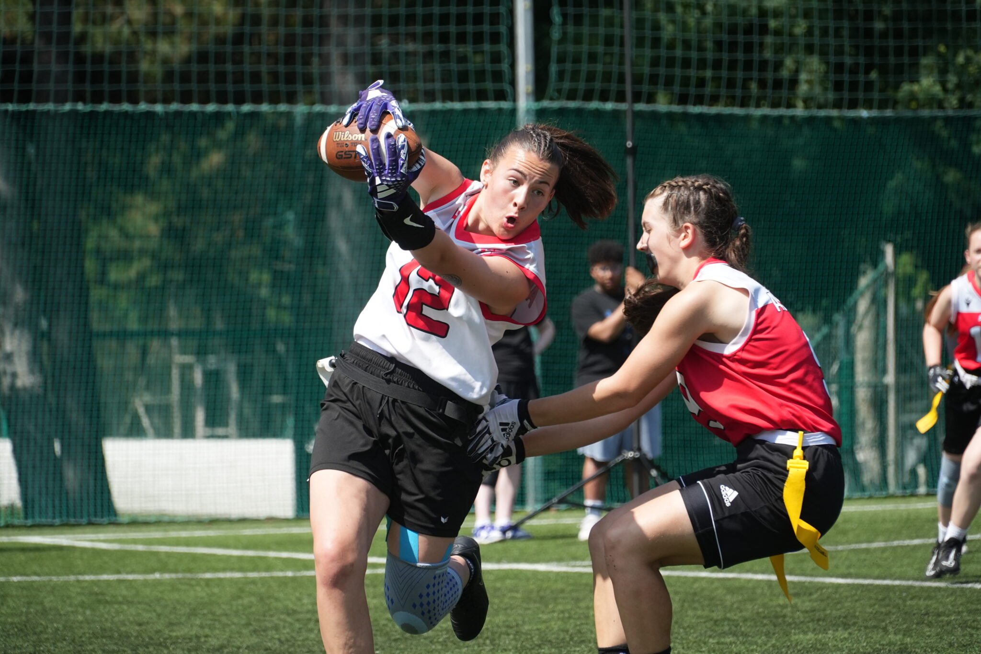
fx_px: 4278
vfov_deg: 8.7
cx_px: 490
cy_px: 327
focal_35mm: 157
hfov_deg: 13.1
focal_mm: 105
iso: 320
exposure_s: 1/2000
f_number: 4
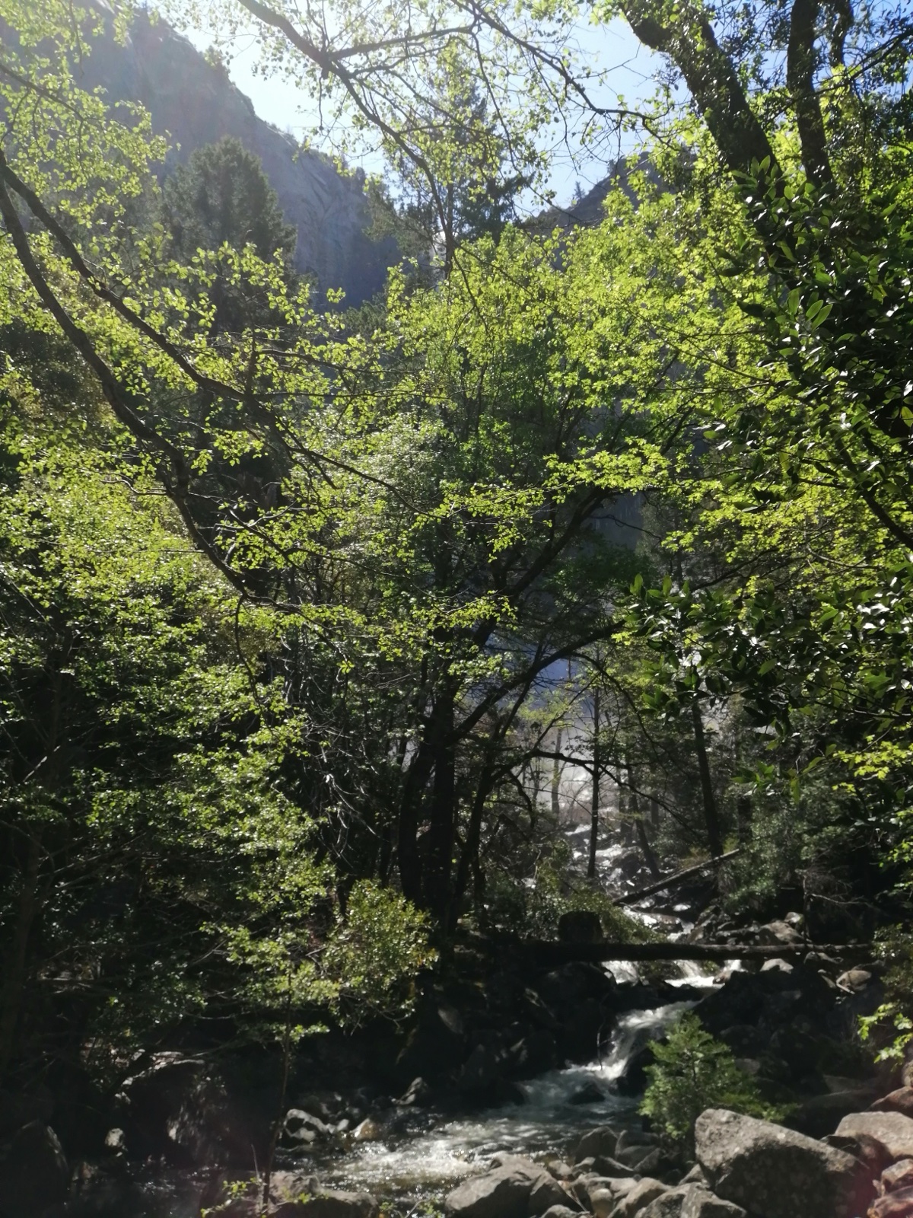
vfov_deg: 67.3
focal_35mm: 26
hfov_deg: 53.1
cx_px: 456
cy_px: 609
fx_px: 914
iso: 50
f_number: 1.8
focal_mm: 3.62
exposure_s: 1/1099
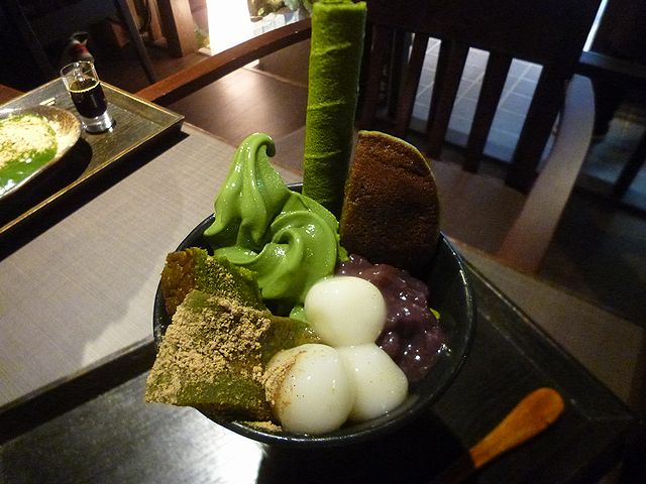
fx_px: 448
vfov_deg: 56.8
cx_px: 323
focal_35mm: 24
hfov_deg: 71.6
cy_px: 242
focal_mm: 4.3
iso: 800
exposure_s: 1/20
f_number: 2.5
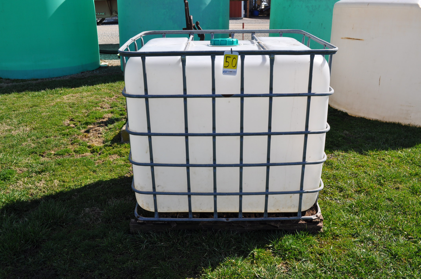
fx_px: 385
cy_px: 140
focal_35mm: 33
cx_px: 210
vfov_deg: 39.9
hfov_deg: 57.3
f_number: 9
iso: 200
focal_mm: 22
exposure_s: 1/320
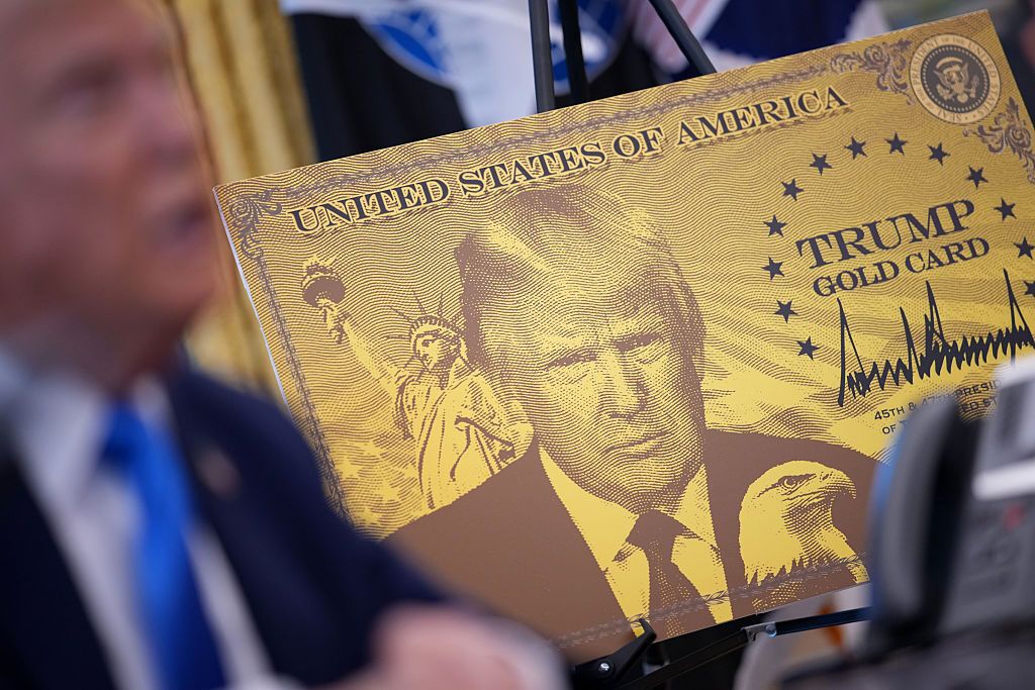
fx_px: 3882
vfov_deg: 10.2
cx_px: 518
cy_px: 345
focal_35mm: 135
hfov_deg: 15.2
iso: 1600
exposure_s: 1/320
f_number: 1.8
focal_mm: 135
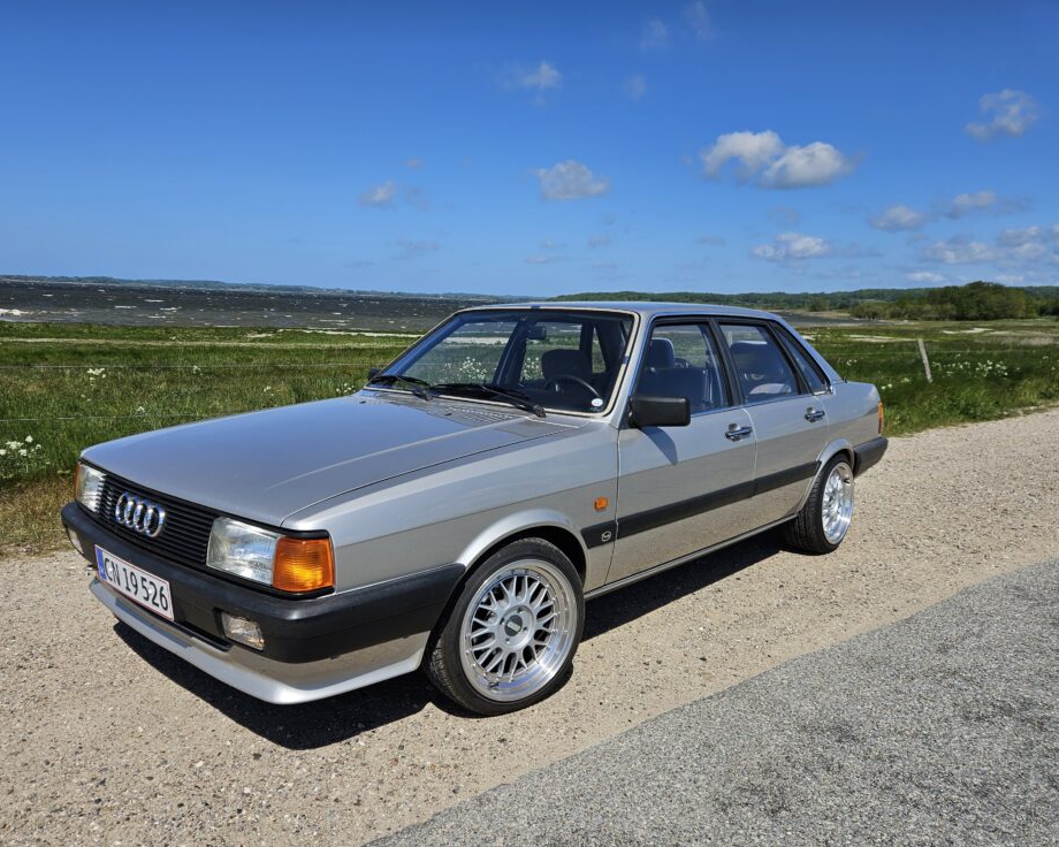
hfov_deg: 68.0
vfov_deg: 56.8
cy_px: 433
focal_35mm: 25
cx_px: 490
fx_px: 784
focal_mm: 5.4
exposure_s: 1/2921
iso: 25
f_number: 1.8
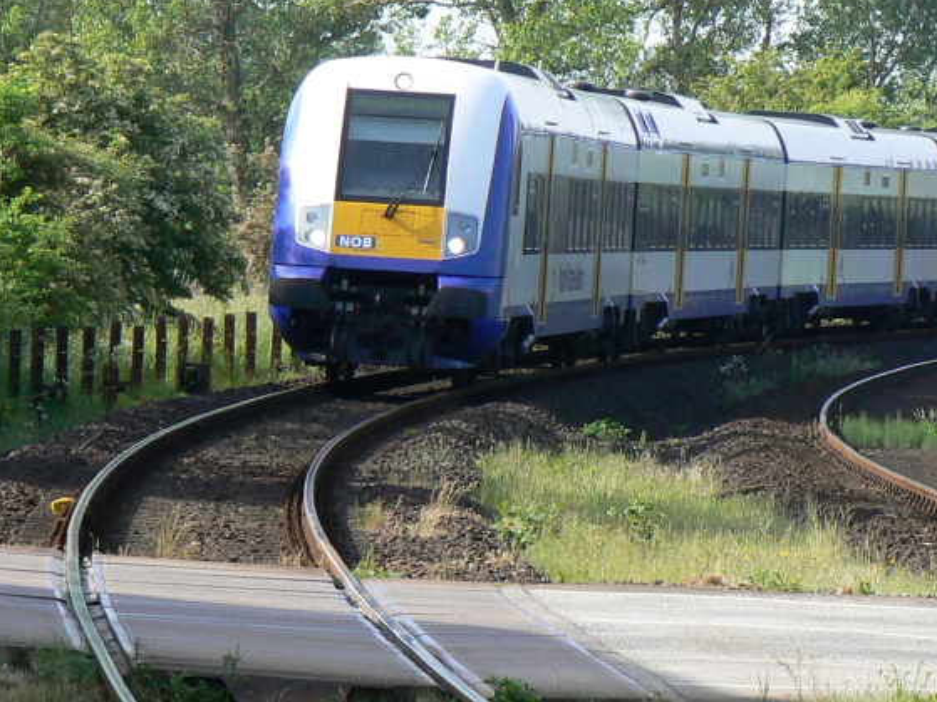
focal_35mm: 382
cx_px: 669
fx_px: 10338
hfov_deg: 5.2
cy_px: 385
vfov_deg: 3.9
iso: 80
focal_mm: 29.7
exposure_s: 1/250
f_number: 5.6
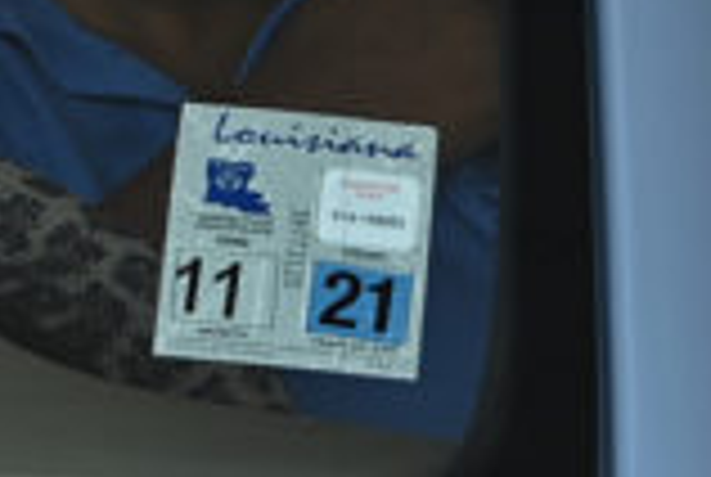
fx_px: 8964
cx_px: 1832
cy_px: -682
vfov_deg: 3.0
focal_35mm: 453
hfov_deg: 4.4
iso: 125
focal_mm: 70
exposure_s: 1/160
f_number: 9
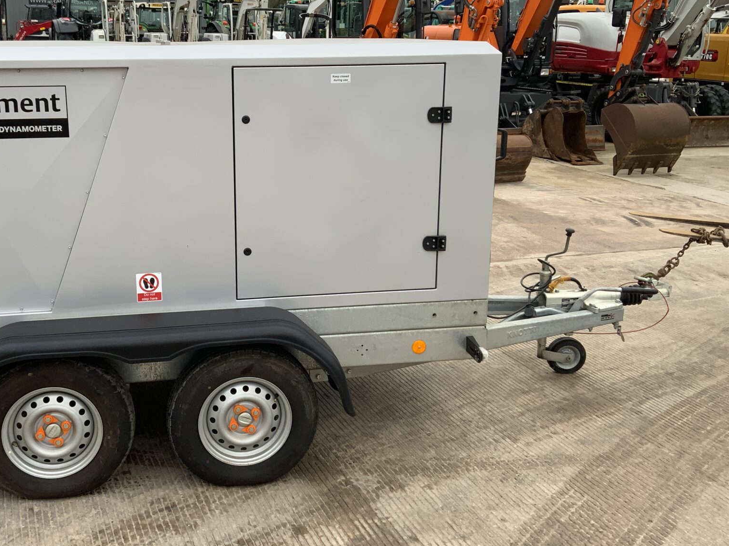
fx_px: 821
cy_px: 214
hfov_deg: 47.4
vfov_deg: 36.7
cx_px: 270
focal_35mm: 39
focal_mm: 3
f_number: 1.8
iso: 16
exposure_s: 1/318
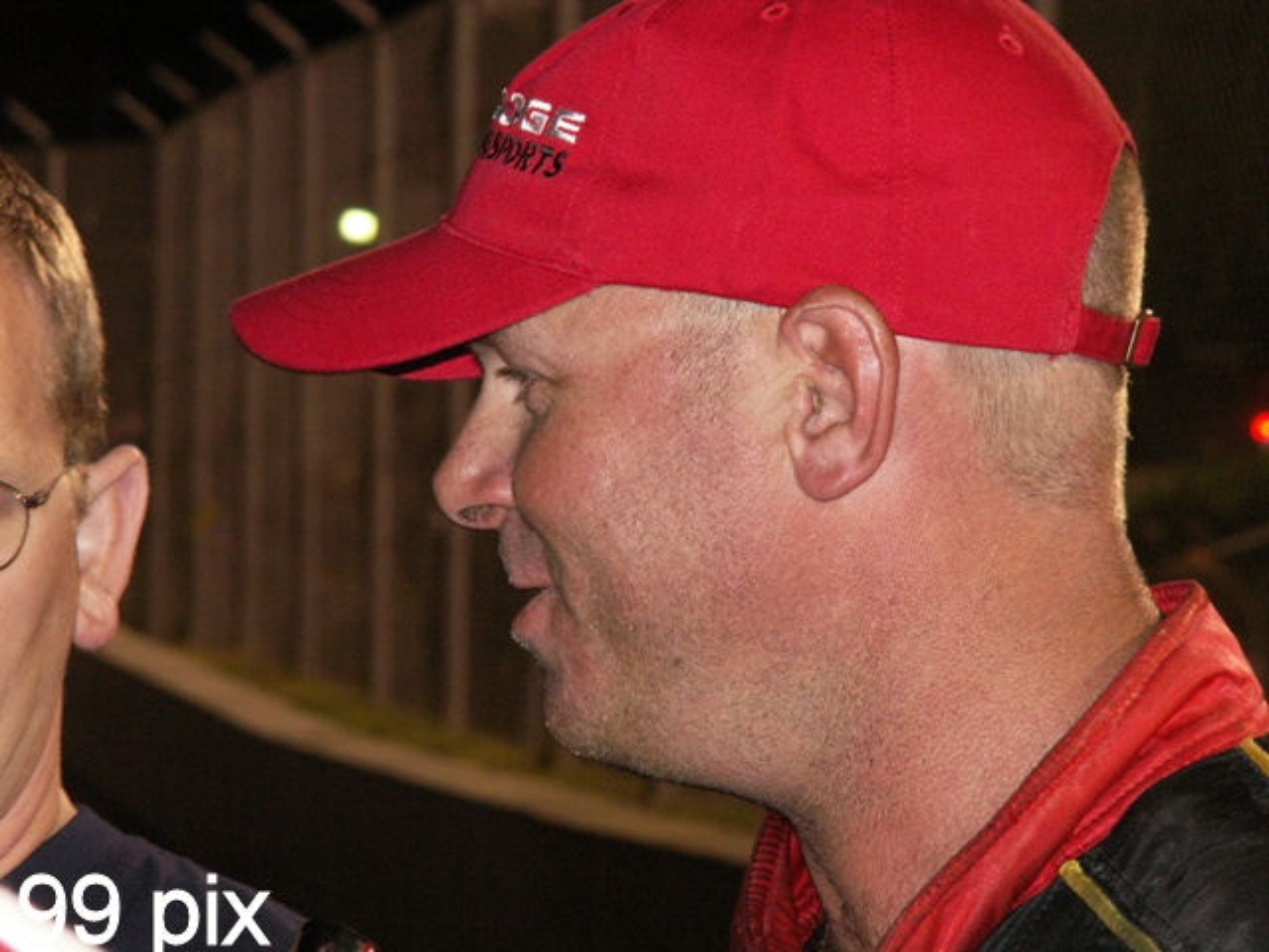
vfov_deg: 8.0
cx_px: 634
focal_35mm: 185
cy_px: 476
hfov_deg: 10.7
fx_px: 6782
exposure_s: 1/50
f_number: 4
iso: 160
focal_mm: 30.21
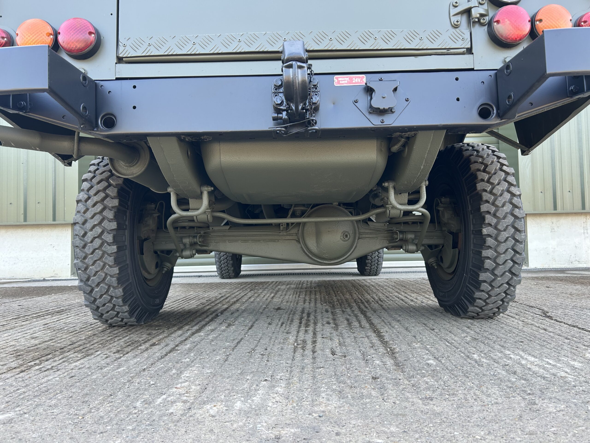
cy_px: 222
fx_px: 443
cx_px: 295
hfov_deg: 67.3
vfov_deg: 53.1
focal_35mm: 26
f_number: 1.5
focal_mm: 5.7
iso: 32
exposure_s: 1/130
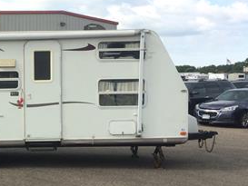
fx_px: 487
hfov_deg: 26.6
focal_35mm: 68
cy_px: 103
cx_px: -14
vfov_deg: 21.6
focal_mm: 4.15
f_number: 2.2
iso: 32
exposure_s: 1/1325
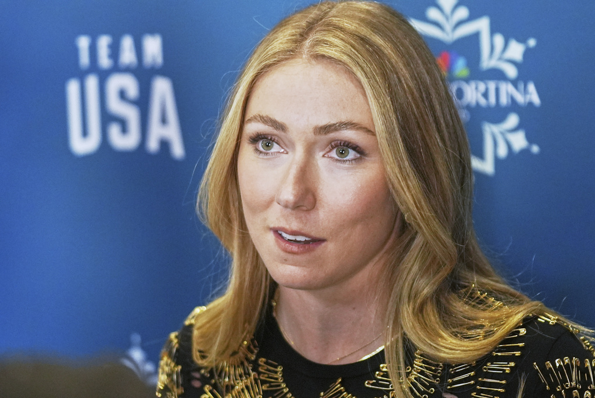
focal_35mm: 105
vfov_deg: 13.1
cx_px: 298
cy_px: 199
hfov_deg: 19.4
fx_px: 1737
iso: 2500
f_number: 2.8
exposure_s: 1/125
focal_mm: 70
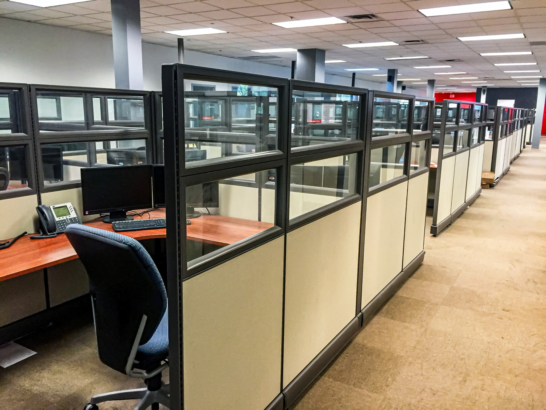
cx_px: 273
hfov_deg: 61.7
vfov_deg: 48.2
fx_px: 457
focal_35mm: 29
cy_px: 205
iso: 250
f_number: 2.2
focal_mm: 4.15
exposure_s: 1/30
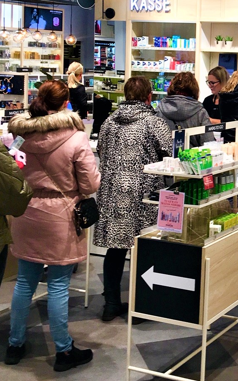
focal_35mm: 48
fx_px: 498
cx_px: 166
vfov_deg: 41.8
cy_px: 205
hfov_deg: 26.6
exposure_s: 1/100
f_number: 2.2
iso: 32
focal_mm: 4.15
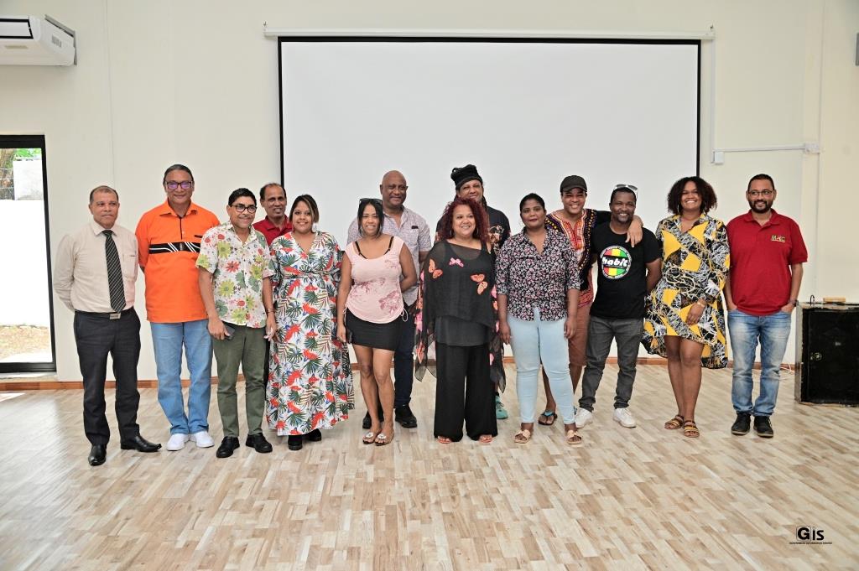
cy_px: 286
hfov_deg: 58.8
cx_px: 430
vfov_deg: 41.1
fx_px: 763
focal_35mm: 32
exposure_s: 1/200
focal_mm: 32
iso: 2000
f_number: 5.6
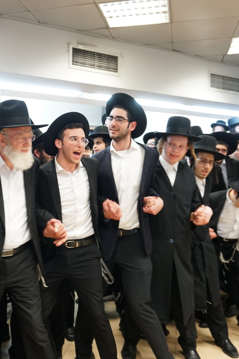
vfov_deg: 50.7
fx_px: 378
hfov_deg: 34.2
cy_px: 170
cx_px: 57
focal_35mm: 38
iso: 1000
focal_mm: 16
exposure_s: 1/90
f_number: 3.5
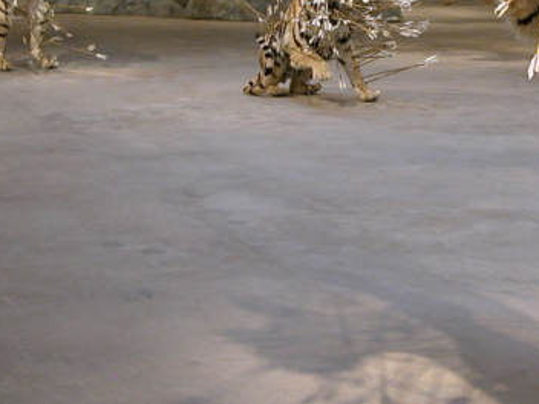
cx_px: 387
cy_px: 23
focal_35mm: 99
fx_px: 1542
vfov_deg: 14.7
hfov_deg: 19.7
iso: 100
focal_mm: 8.9
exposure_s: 1/6.6
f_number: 2.8
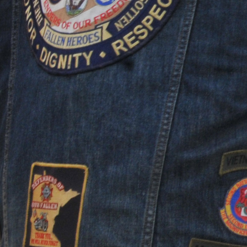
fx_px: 2640
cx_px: 674
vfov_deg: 5.3
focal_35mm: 327
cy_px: -142
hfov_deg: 5.1
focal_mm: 42
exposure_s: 1/125
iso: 400
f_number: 18
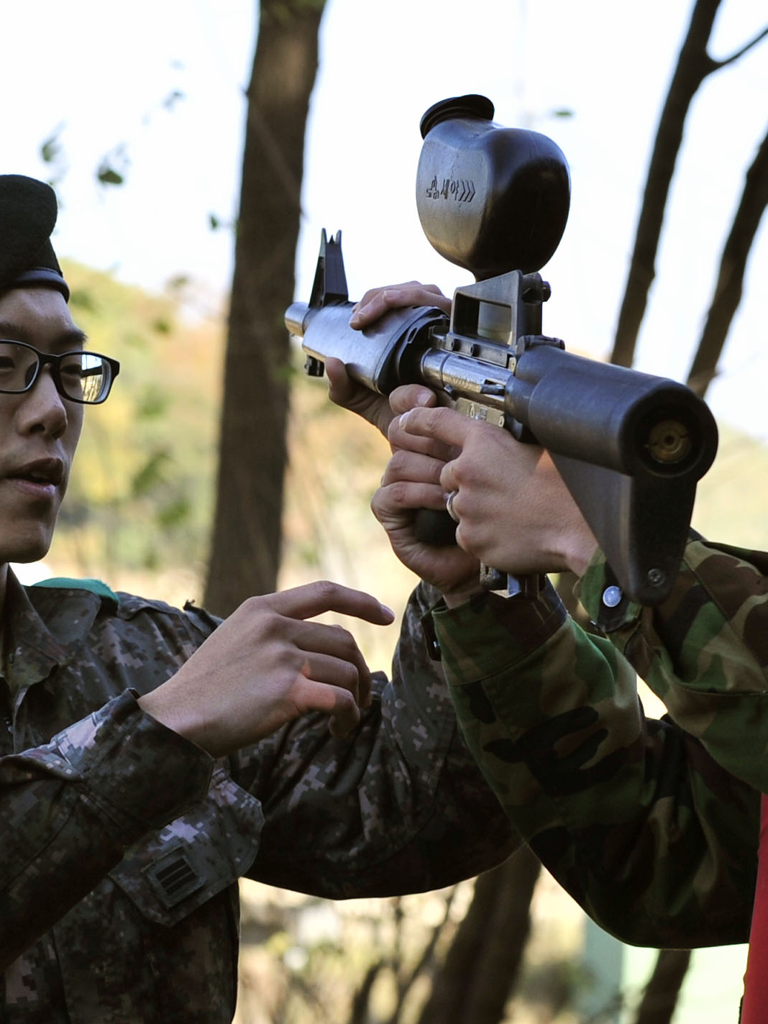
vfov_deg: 9.8
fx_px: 5946
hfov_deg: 7.4
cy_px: 584
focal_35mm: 201
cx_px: 17
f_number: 5
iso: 400
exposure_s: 1/500
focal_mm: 70
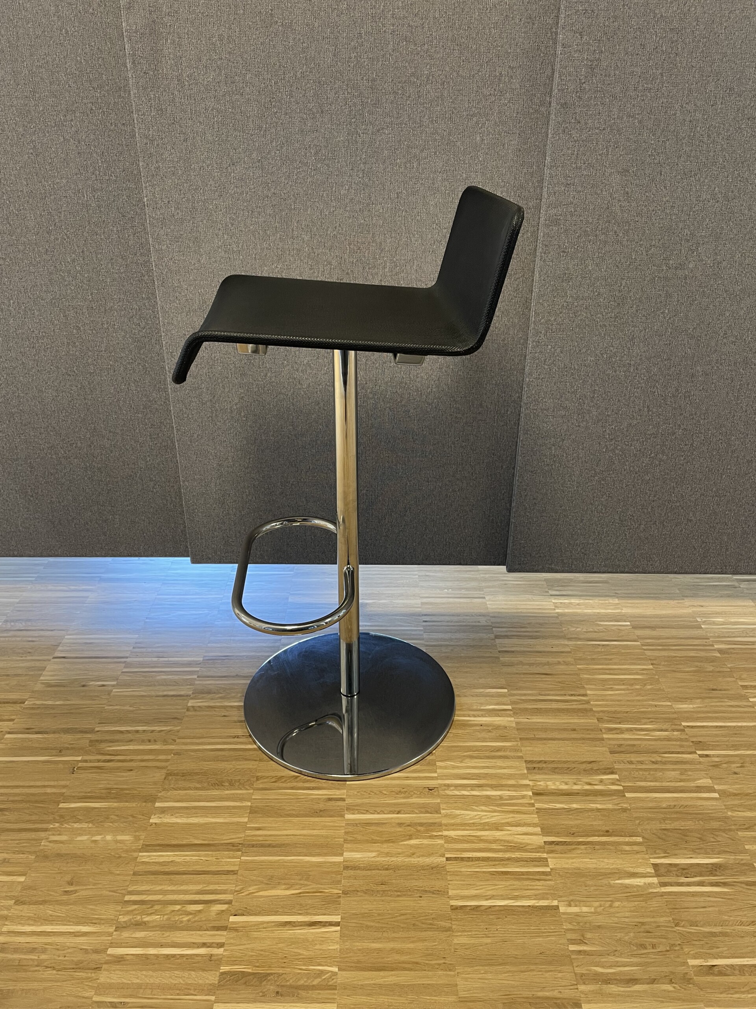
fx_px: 757
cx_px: 378
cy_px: 504
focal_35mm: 26
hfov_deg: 53.1
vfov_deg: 67.3
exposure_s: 1/50
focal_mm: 4.2
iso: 125
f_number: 1.6
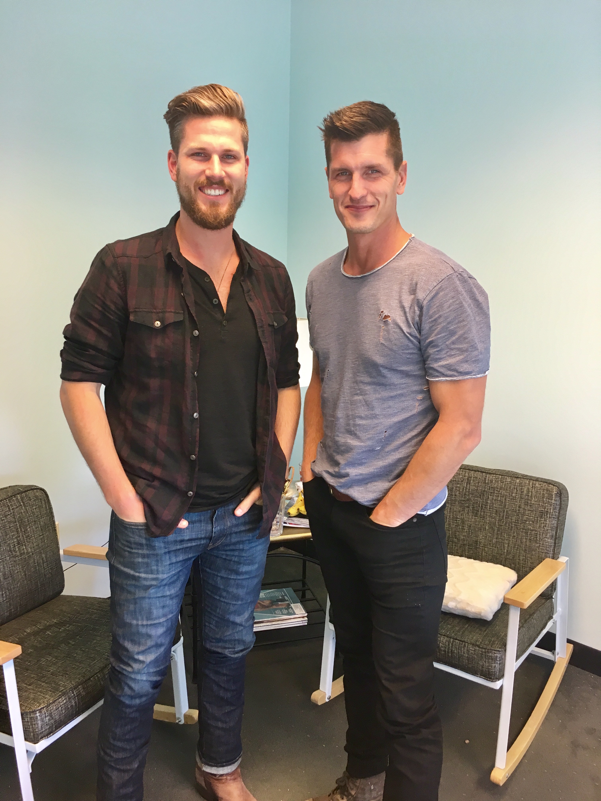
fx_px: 671
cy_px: 400
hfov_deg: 48.2
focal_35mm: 29
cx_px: 300
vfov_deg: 61.7
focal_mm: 4.15
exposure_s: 1/30
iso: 64
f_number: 2.2
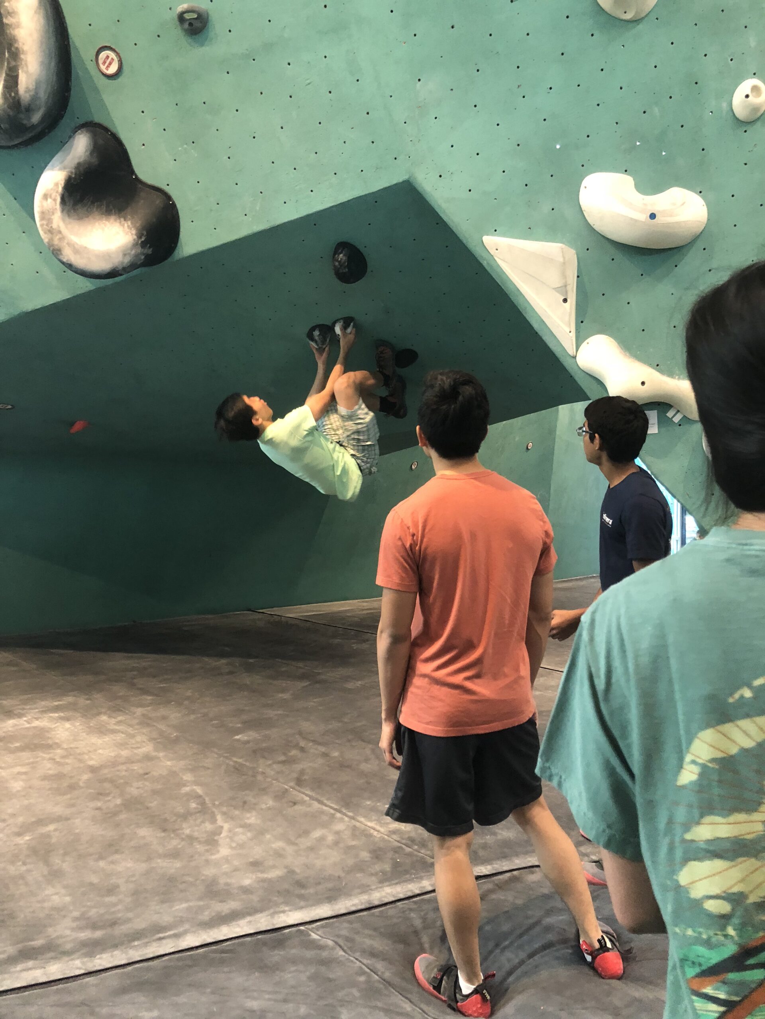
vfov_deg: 63.4
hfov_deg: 49.7
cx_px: 382
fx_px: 825
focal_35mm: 28
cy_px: 510
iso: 80
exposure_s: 1/15
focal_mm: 3.99
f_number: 1.8
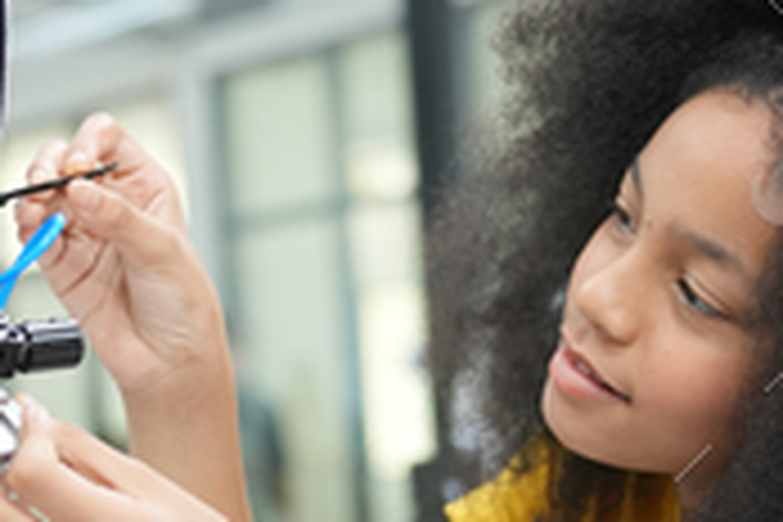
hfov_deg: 17.2
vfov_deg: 11.5
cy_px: 403
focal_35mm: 119
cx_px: 266
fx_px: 2588
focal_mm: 35
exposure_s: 1/193
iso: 640
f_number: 2
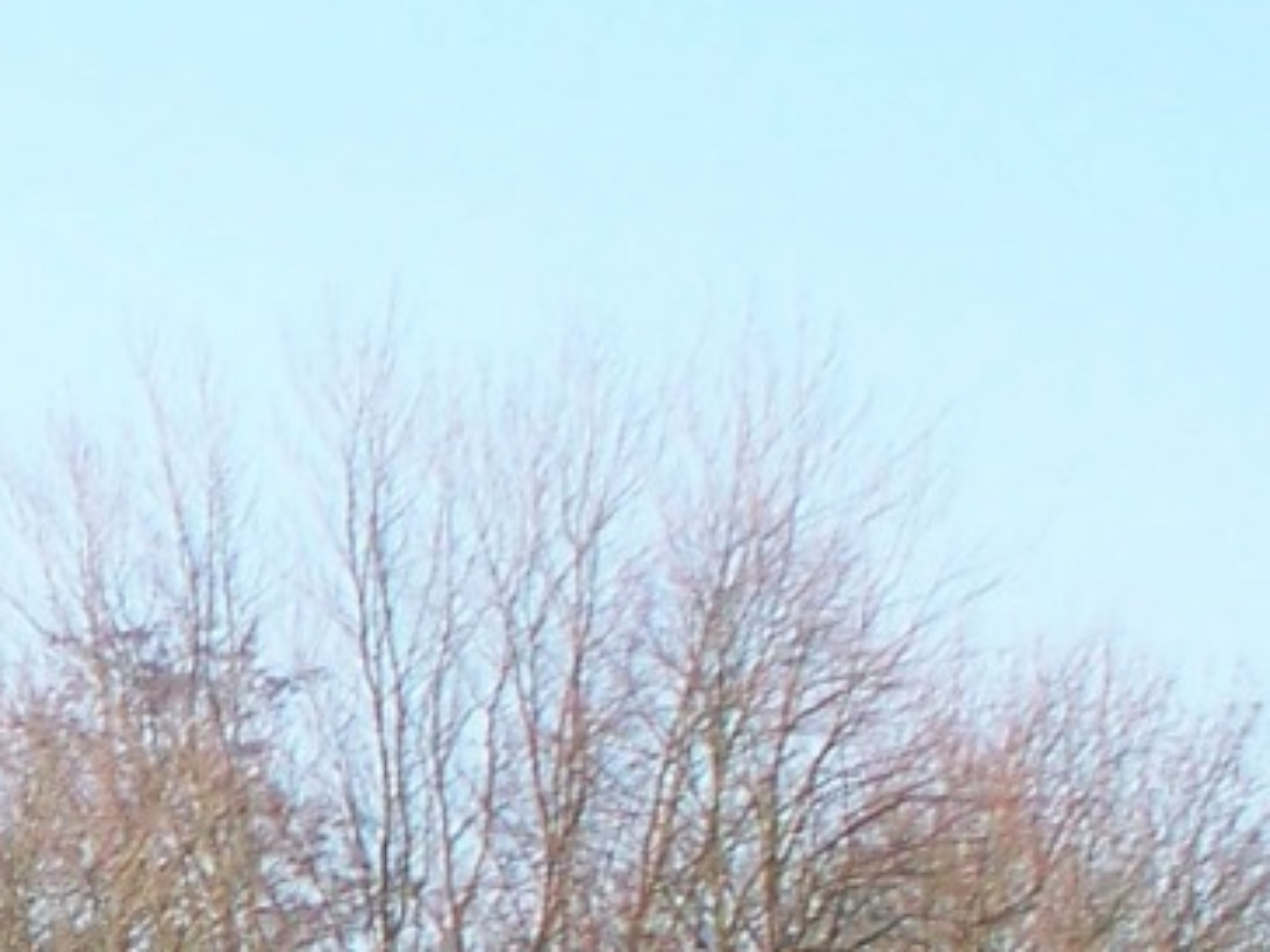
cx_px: -1856
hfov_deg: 7.1
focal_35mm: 261
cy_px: 1214
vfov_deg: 5.7
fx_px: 9576
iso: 64
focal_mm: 7.54
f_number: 2.8
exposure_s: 1/400
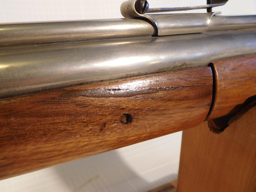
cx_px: 128
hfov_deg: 56.8
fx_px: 237
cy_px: 96
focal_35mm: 32
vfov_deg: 44.2
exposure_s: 1/30
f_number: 3.6
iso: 200
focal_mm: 5.7
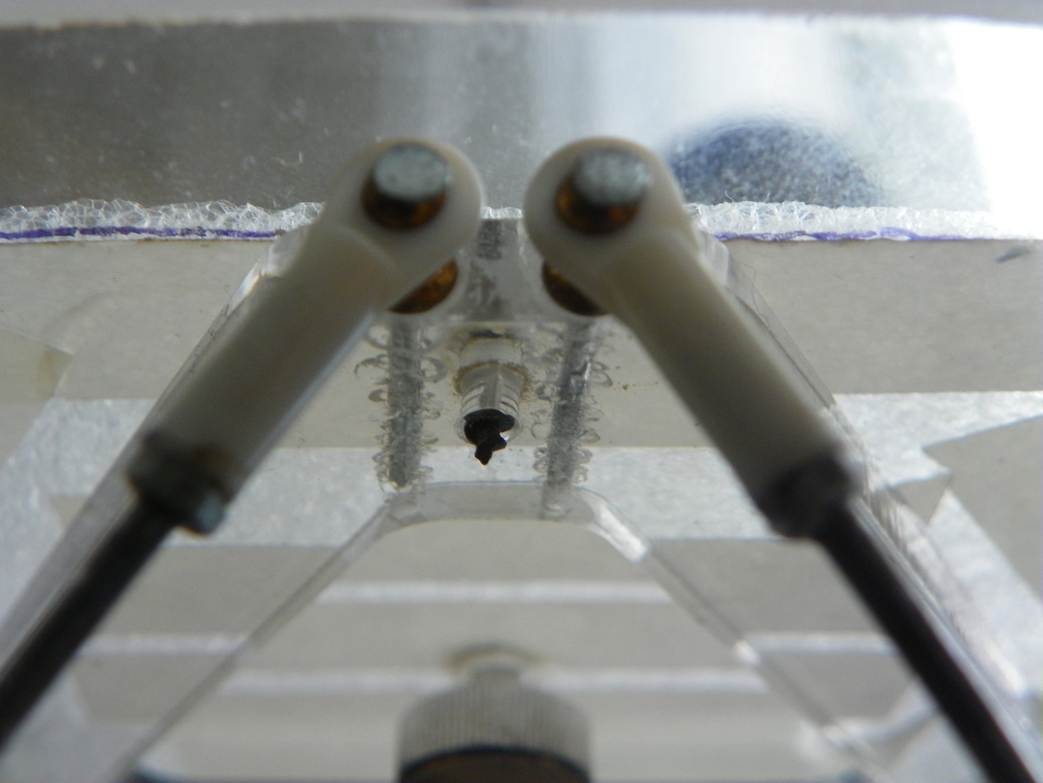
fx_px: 1567
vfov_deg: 28.0
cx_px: 522
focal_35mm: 52
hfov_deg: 36.8
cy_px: 392
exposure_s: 1/20
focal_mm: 9.2
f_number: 3.5
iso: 100
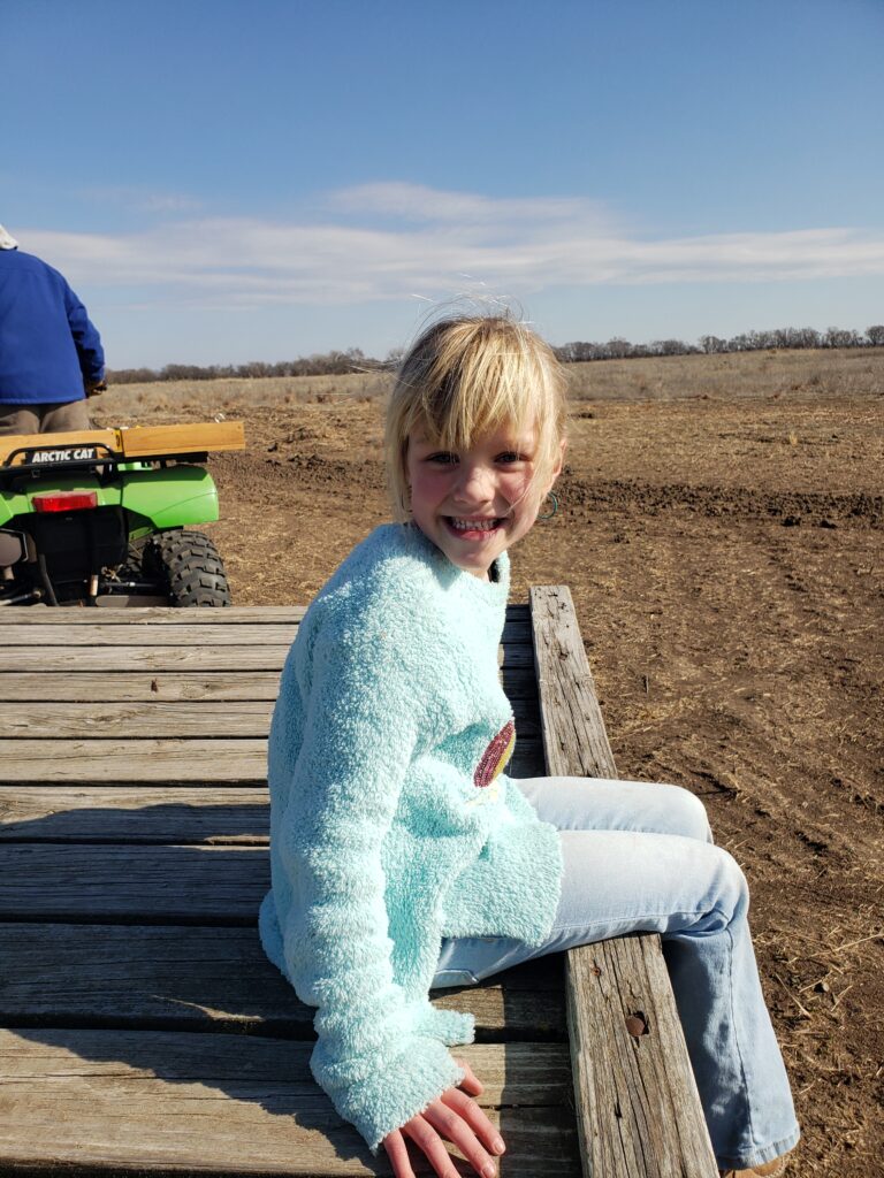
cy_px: 589
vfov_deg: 67.3
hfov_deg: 53.1
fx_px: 885
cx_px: 442
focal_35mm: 26
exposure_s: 1/1680
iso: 50
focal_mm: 4.3
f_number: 2.4
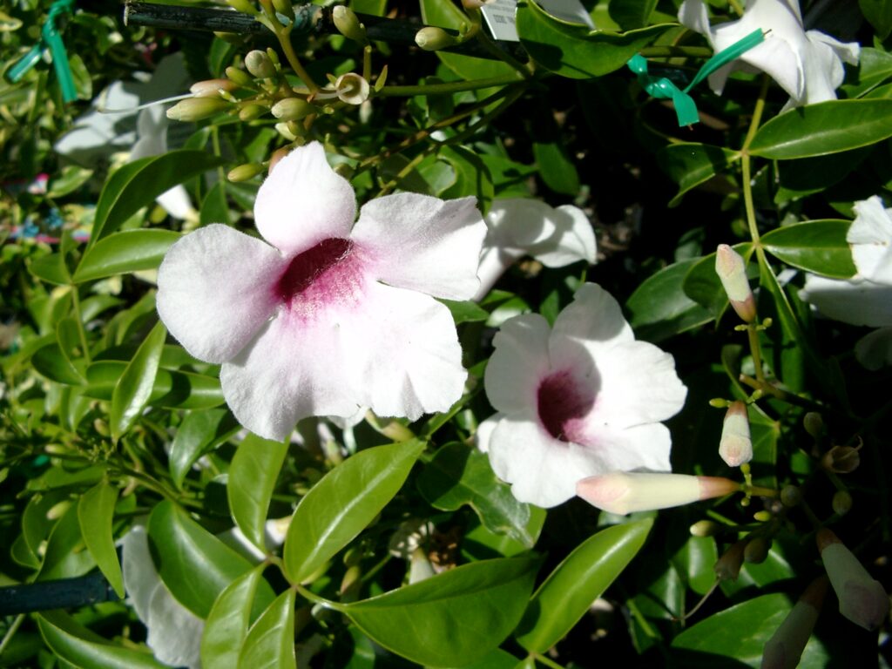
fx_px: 953
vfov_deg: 38.7
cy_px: 334
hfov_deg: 50.1
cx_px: 446
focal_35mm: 37
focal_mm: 7.6
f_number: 5
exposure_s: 1/1600
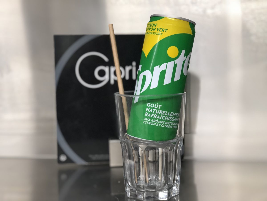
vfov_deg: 28.0
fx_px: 401
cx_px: 134
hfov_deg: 36.8
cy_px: 100
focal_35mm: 52
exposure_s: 1/50
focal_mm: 6
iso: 100
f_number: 2.4
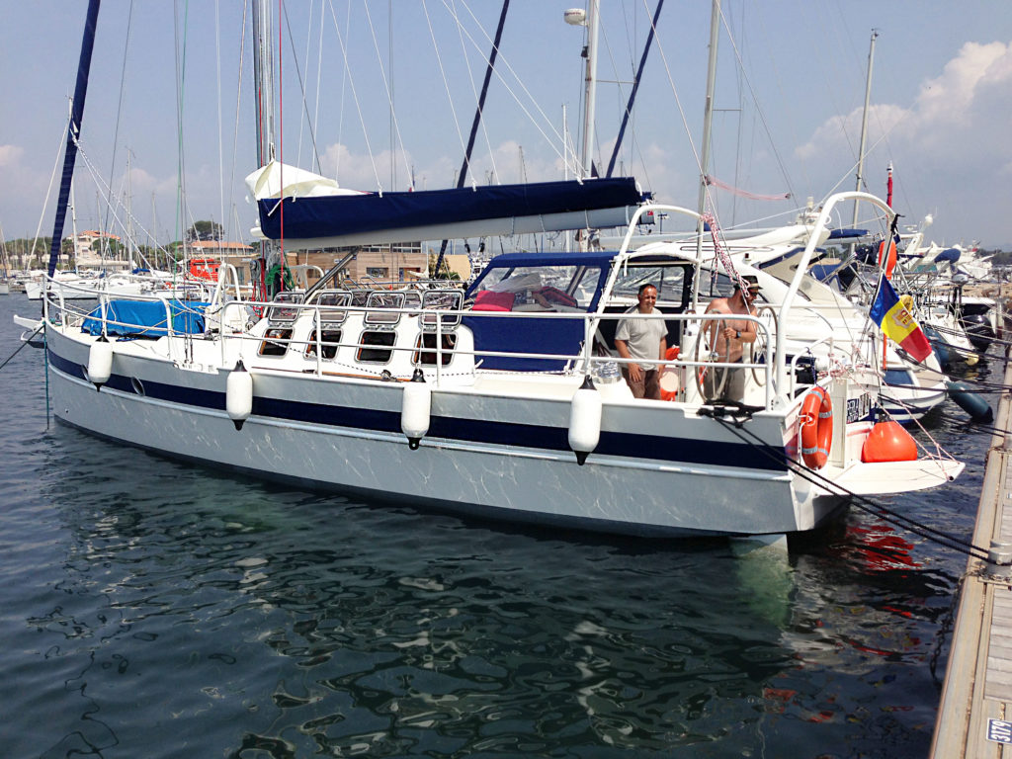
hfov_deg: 55.4
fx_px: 965
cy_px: 380
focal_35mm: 33
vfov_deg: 42.9
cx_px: 506
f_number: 2.4
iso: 50
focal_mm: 4.13
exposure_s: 1/2262
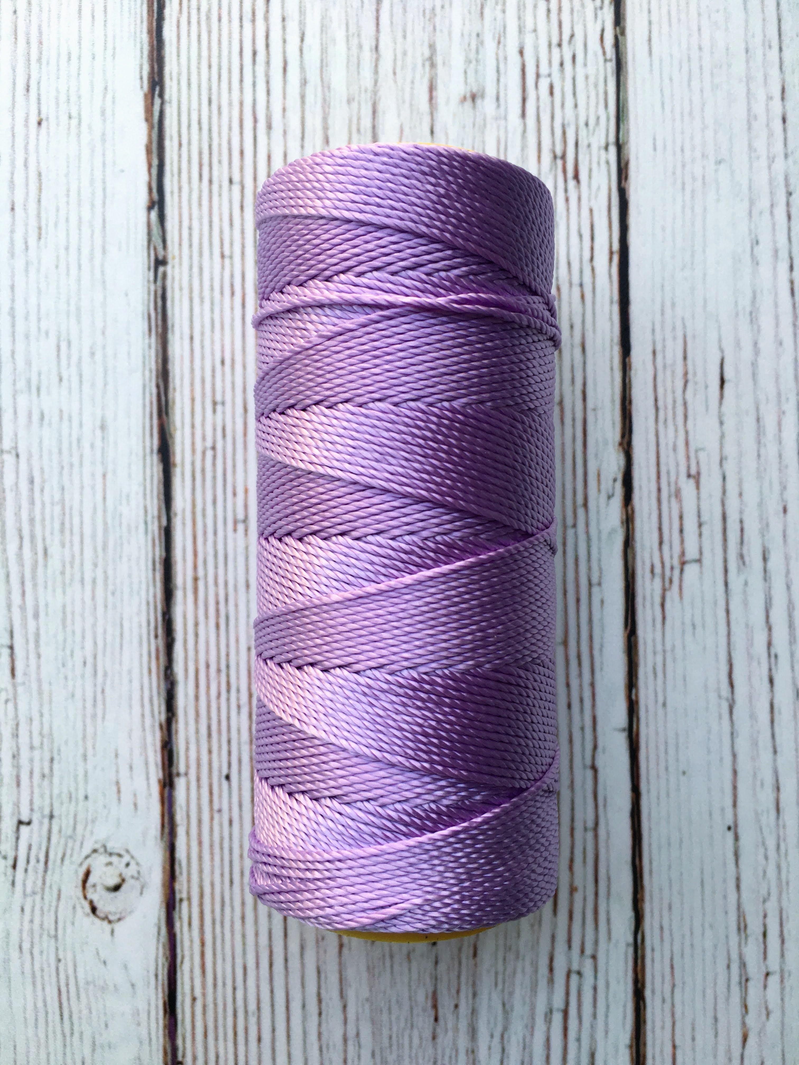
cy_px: 532
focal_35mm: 29
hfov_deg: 48.2
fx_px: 892
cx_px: 400
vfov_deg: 61.7
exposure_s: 1/100
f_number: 2.2
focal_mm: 4.15
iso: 32
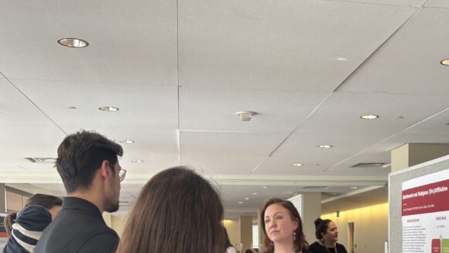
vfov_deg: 22.8
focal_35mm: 50
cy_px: 263
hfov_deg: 40.8
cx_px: 303
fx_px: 595
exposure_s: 1/121
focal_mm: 5.96
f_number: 1.6
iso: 64
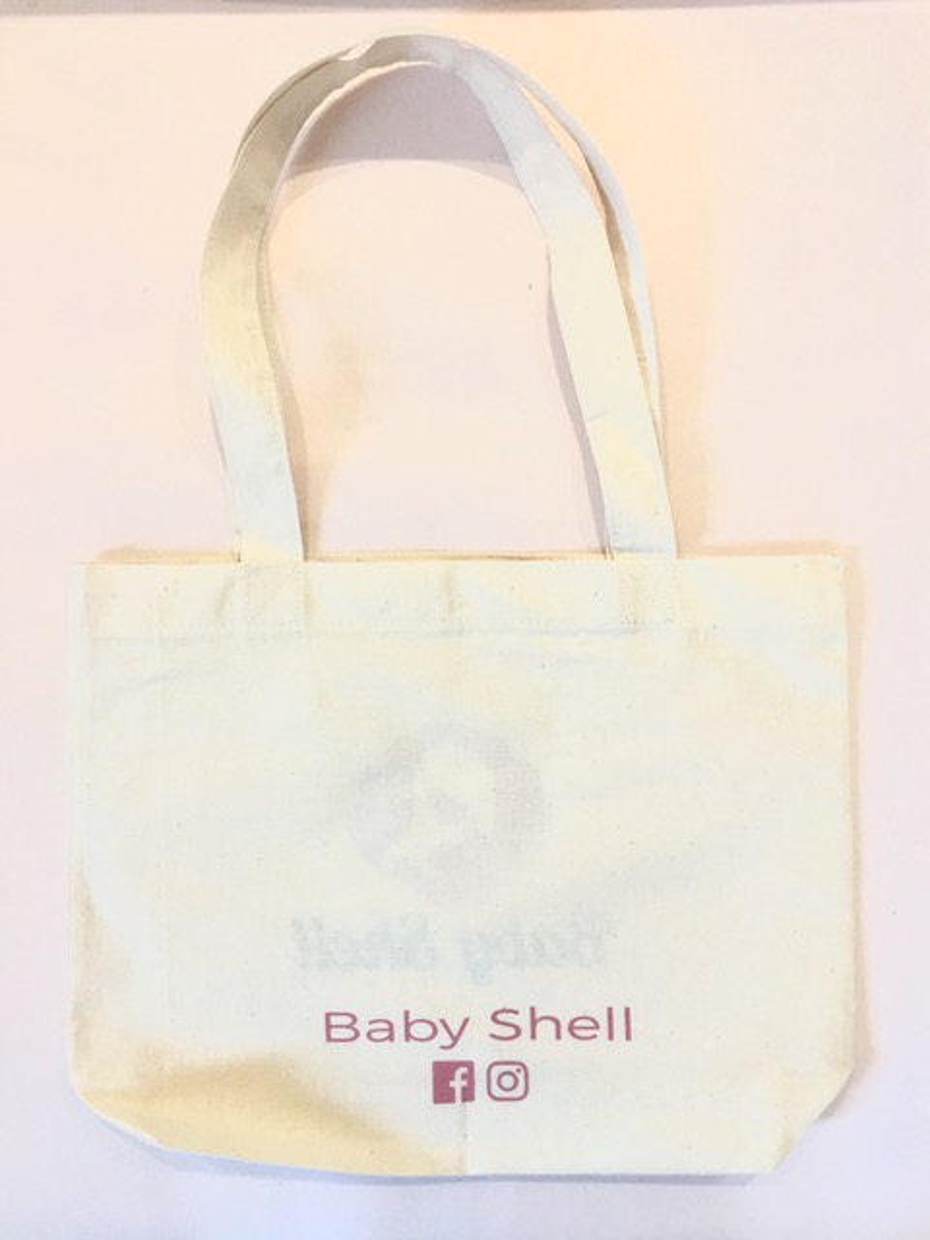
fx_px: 1039
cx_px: 465
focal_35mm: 29
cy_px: 620
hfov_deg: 48.2
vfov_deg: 61.7
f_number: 2.2
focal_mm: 4.15
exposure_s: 1/33
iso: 100
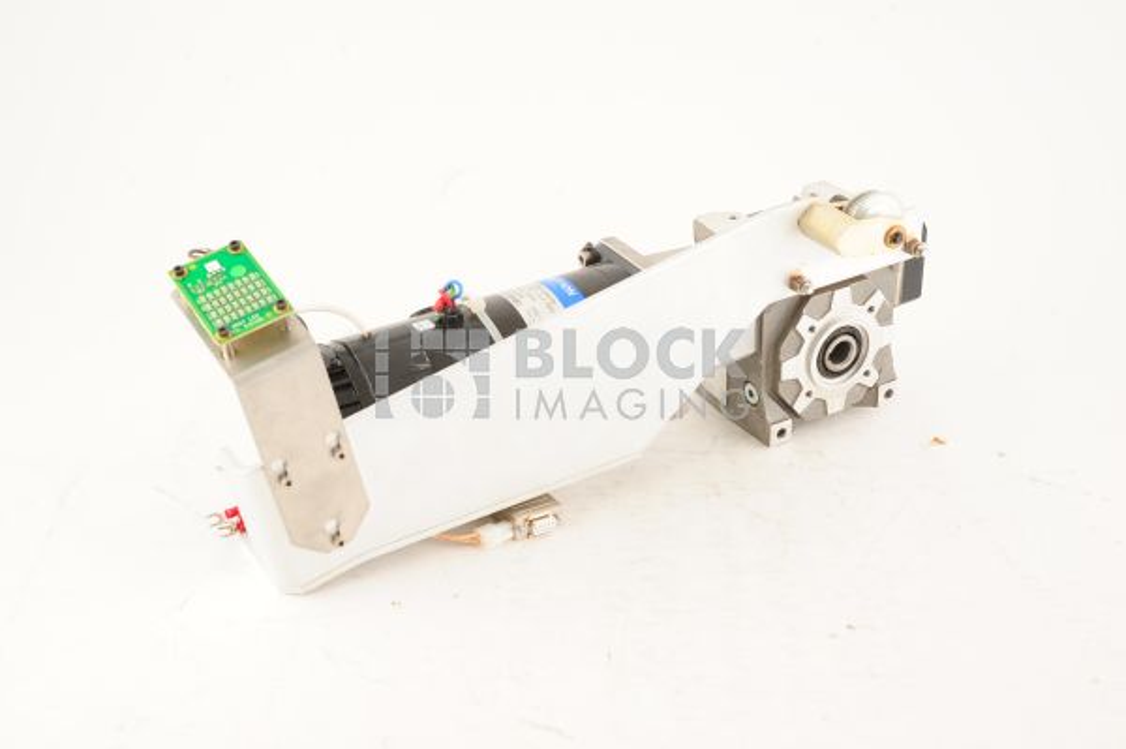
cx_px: 563
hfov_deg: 39.6
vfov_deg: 26.9
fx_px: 1563
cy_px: 374
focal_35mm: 50
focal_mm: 50
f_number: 10
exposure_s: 1/125
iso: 1600
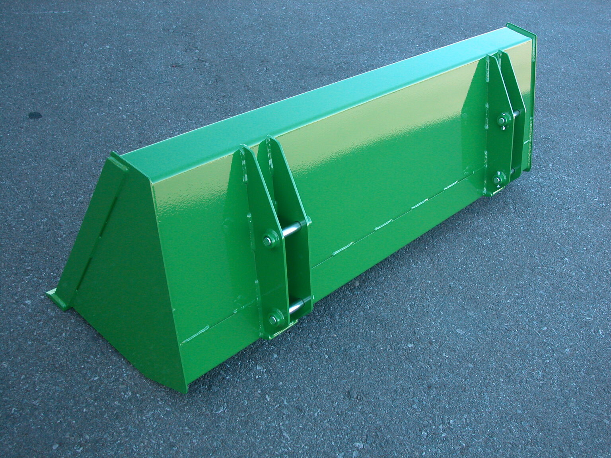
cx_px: 306
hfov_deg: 45.8
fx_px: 724
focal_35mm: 41
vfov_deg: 35.1
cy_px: 229
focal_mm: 10.5
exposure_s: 1/101
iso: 100
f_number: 3.6
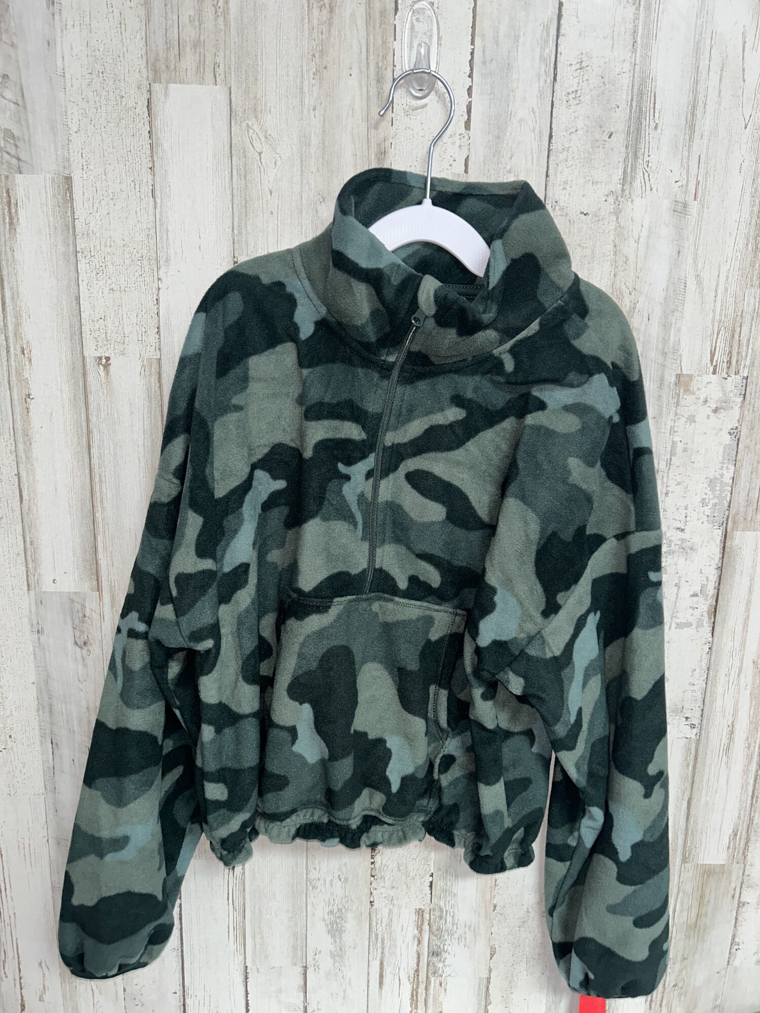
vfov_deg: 67.3
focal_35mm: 26
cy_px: 506
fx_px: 761
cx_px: 380
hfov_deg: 53.1
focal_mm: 5.7
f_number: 1.5
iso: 64
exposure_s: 1/30
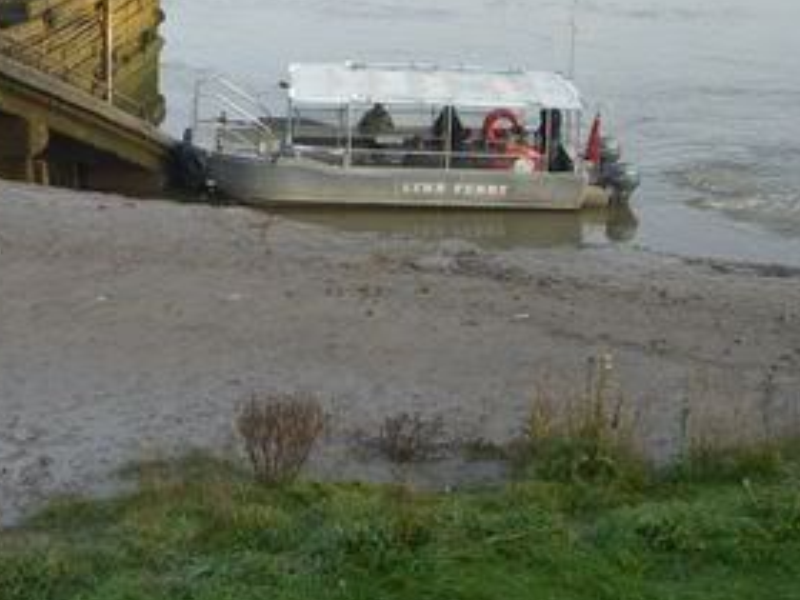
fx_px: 2011
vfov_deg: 16.9
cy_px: 163
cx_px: 186
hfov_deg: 22.3
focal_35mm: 87
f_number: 2.7
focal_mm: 6.2
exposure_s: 1/200
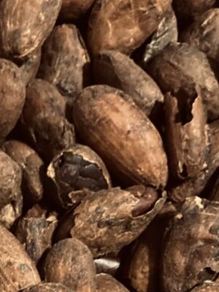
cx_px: 84
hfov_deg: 15.7
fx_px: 792
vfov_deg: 18.1
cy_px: 460
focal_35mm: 94
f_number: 1.8
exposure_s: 1/20
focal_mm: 3.99
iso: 640
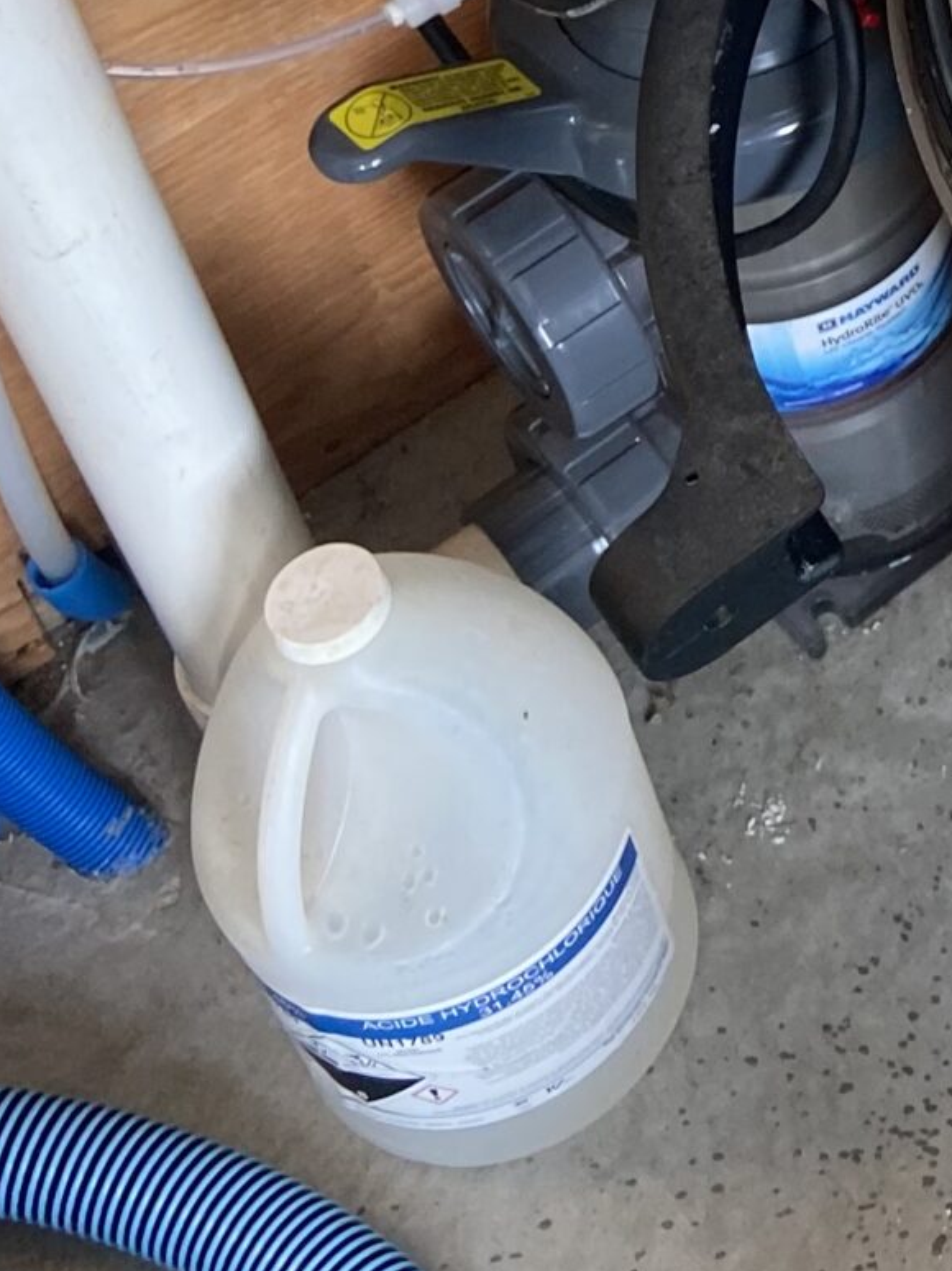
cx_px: 1568
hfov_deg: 15.4
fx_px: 3155
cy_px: -325
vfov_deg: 20.9
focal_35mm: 86
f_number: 1.8
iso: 100
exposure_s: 1/122
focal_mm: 4.25
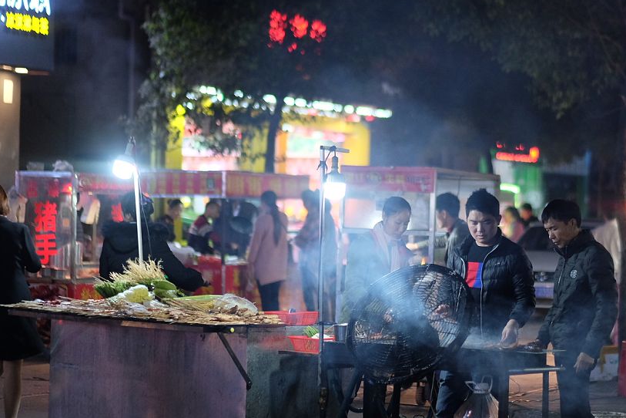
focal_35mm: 124
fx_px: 2156
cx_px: 450
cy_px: 302
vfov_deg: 11.0
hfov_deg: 16.5
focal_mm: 56
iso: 1000
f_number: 1.2
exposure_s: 1/250
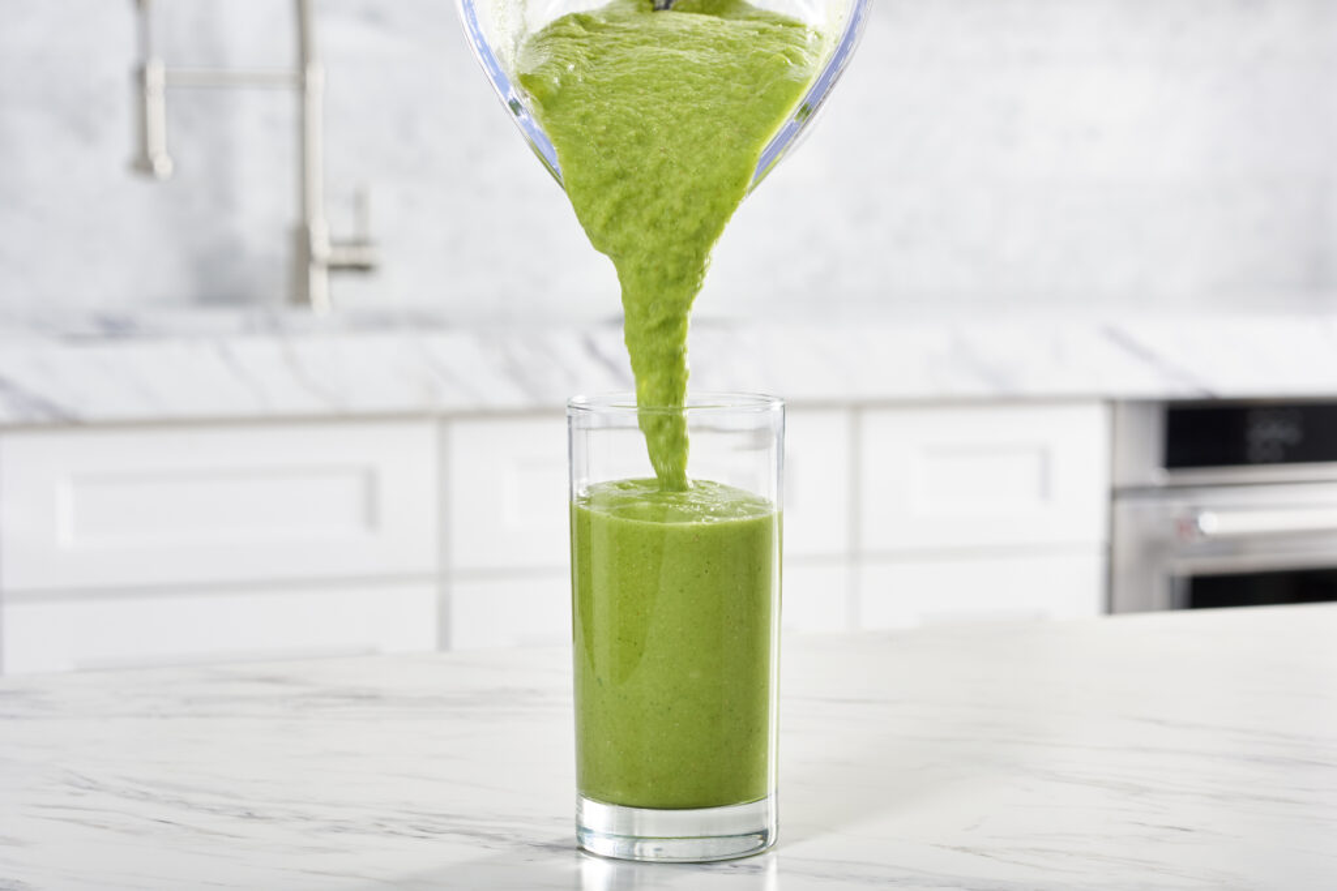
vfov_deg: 16.1
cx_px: 668
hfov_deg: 23.9
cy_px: 446
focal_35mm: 85
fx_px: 3157
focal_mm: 85
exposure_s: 1/200
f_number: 9
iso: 400
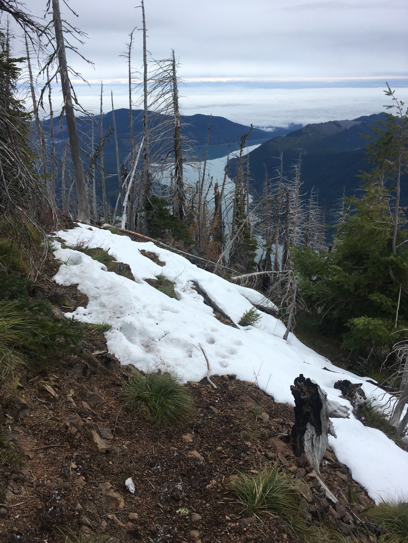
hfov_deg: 48.2
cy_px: 272
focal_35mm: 29
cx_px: 204
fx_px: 456
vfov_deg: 61.7
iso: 25
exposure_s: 1/582
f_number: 2.2
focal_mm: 4.15
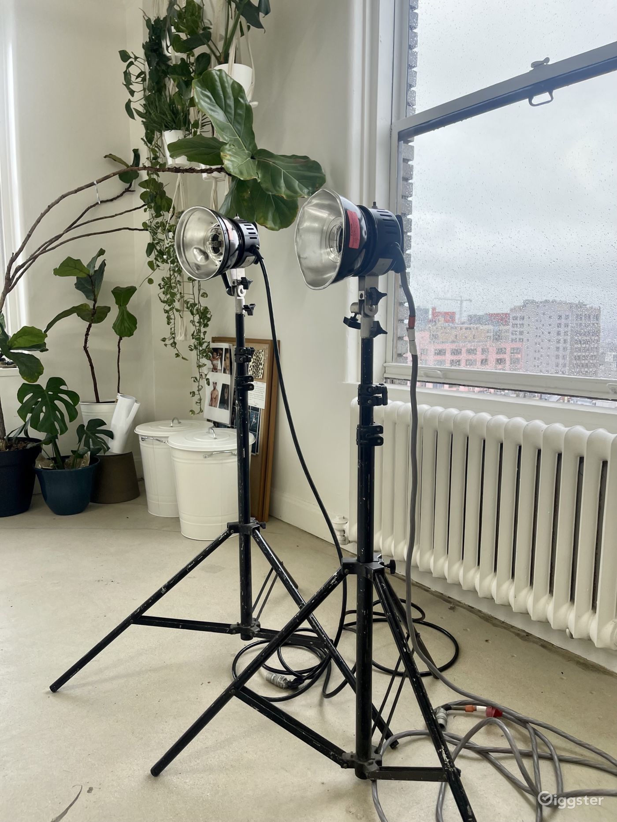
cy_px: 411
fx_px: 618
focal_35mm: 26
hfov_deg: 53.1
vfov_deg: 67.3
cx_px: 308
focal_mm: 5.1
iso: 32
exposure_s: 1/212
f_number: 1.6
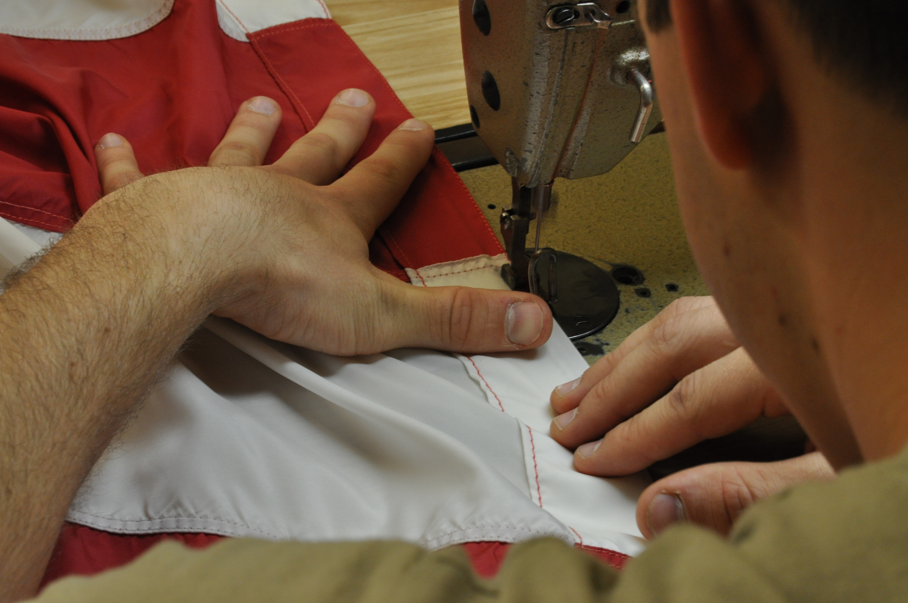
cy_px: 302
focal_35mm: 82
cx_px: 454
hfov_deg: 24.6
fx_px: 2078
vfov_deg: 16.5
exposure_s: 1/25
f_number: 14
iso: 800
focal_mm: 55
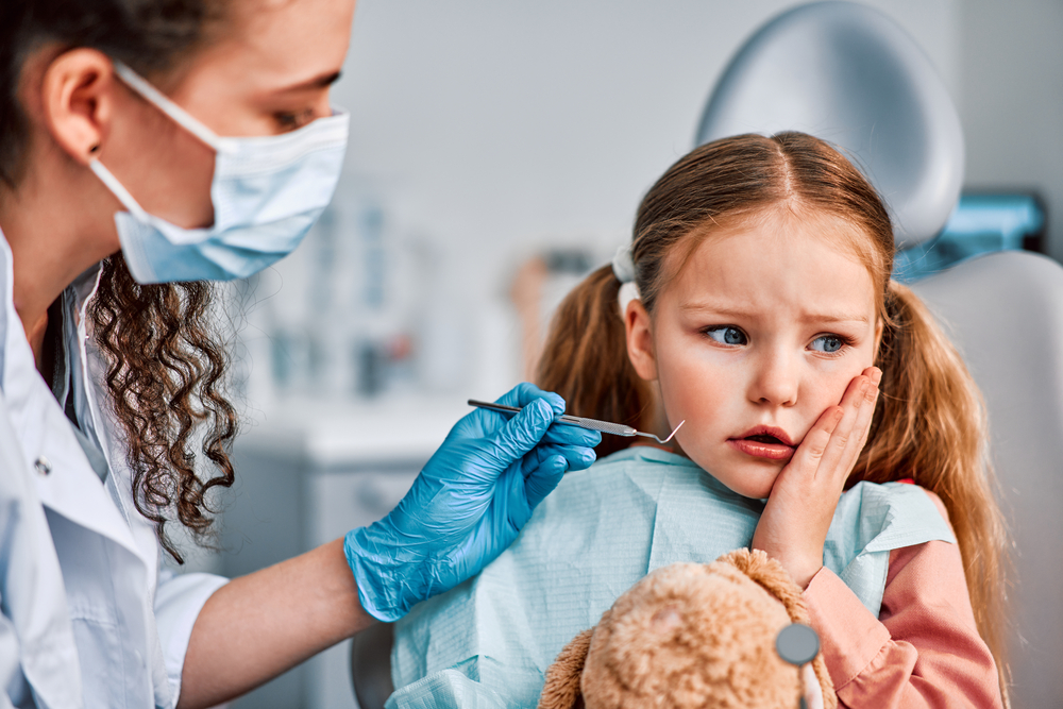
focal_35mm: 55
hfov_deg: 36.2
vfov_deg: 24.6
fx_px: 1624
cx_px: 532
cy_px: 354
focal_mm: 55
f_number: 1.8
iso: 250
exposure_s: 1/200
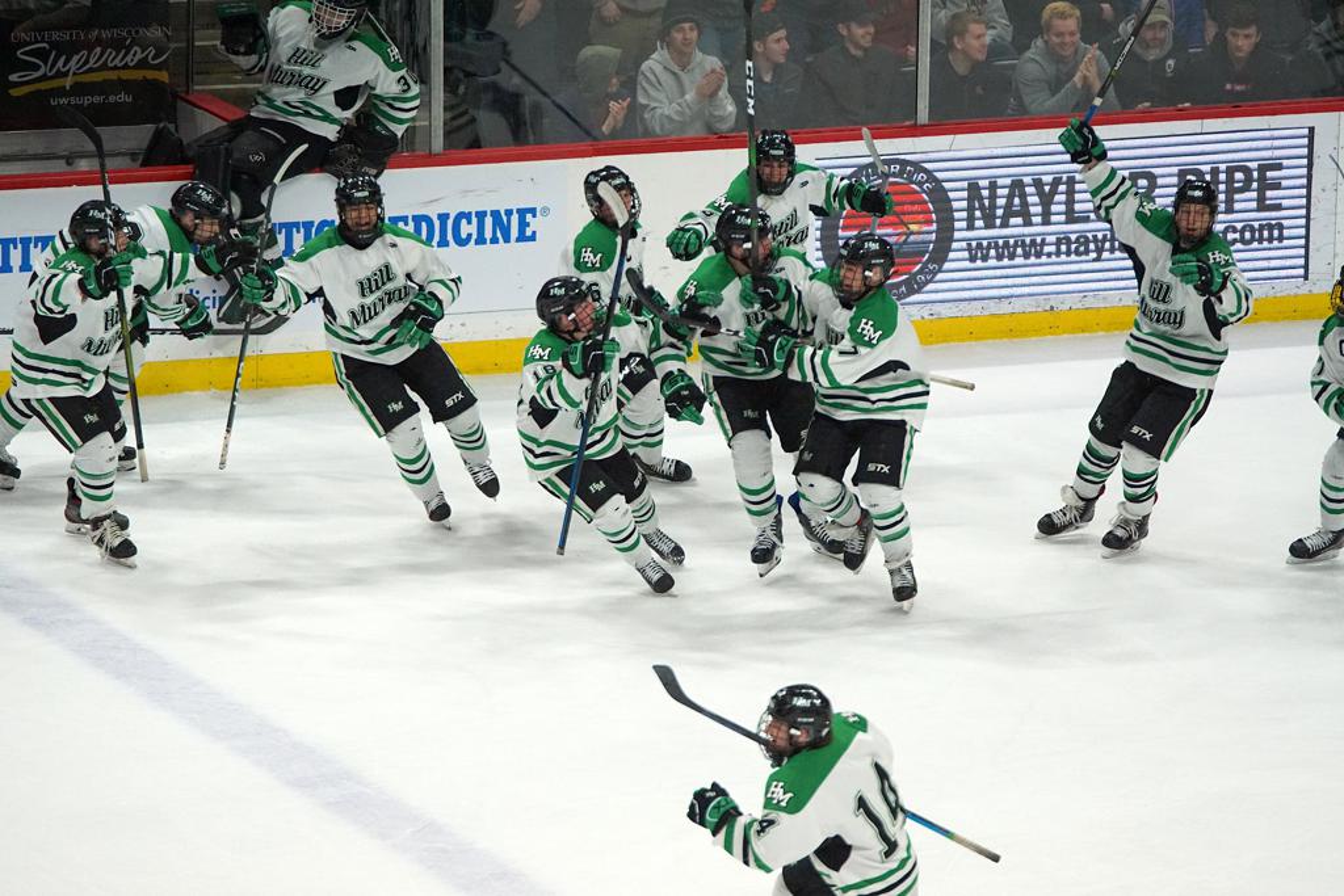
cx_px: 672
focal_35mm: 300
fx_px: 11201
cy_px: 448
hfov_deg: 6.9
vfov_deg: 4.6
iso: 2500
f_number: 3.2
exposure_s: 1/2000
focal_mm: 200
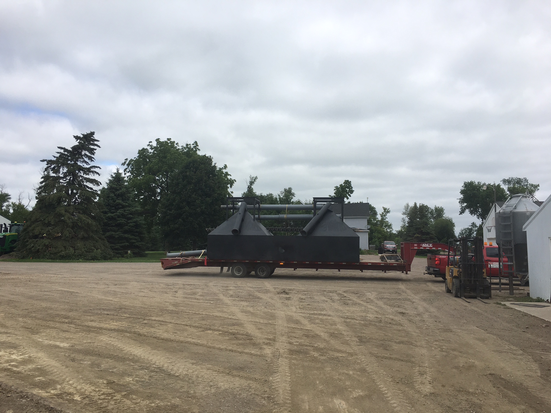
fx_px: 462
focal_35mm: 29
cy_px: 206
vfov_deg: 48.2
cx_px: 276
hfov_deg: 61.7
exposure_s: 1/1876
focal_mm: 4.15
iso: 25
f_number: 2.2
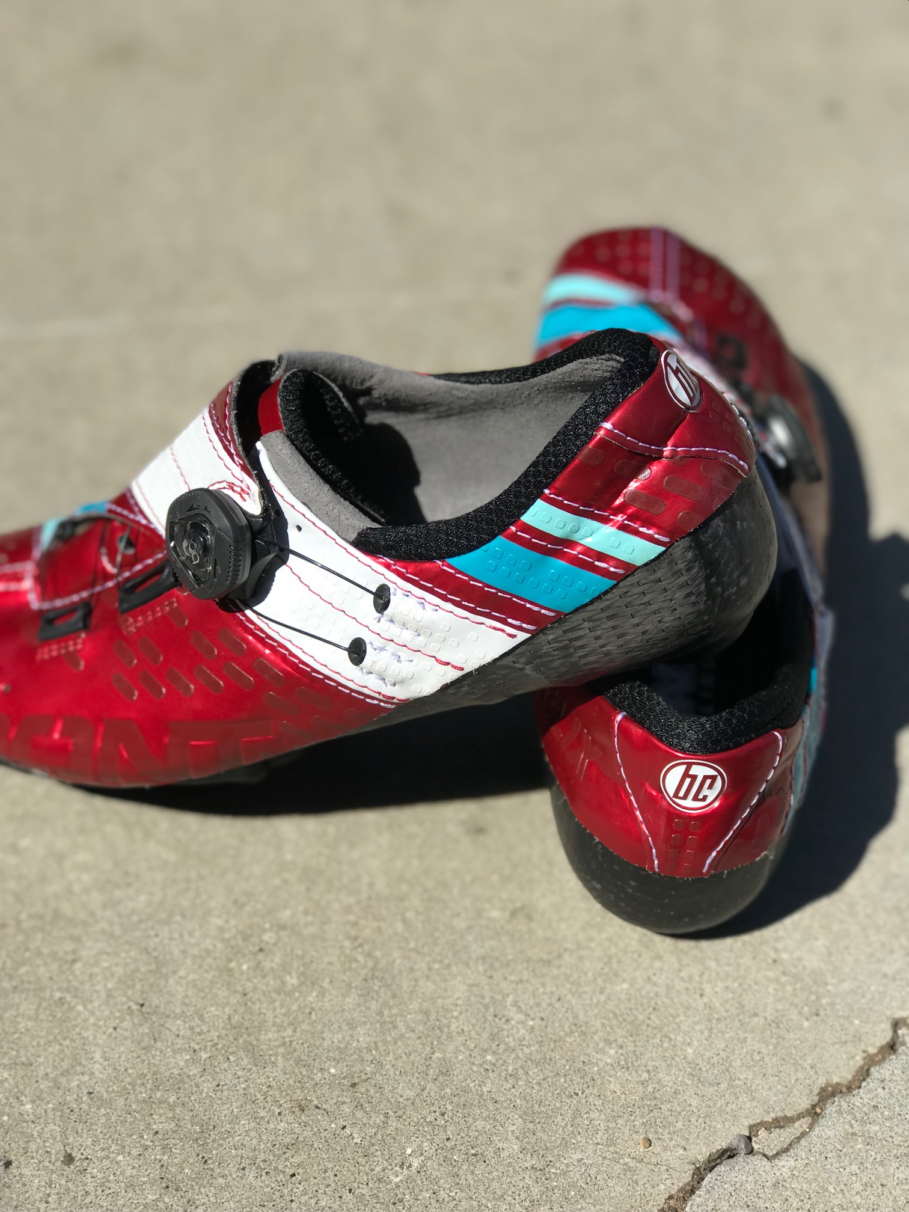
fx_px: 1996
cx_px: 454
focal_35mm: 57
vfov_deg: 33.8
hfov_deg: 25.7
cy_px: 606
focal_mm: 6.6
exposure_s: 1/1140
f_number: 2.8
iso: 20
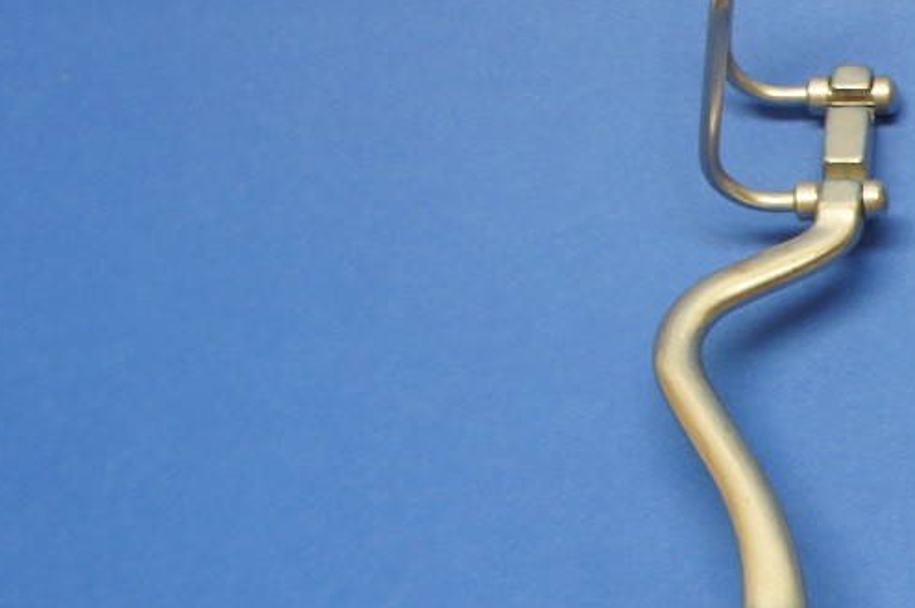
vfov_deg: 13.9
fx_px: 2463
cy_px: 577
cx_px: 1379
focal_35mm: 97
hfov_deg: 18.6
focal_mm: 20
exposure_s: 1/15
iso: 200
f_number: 4.5
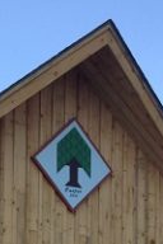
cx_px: -20
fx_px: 822
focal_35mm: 121
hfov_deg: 11.2
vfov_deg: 15.9
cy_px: 334
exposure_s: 1/569
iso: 50
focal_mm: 4.28
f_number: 2.4
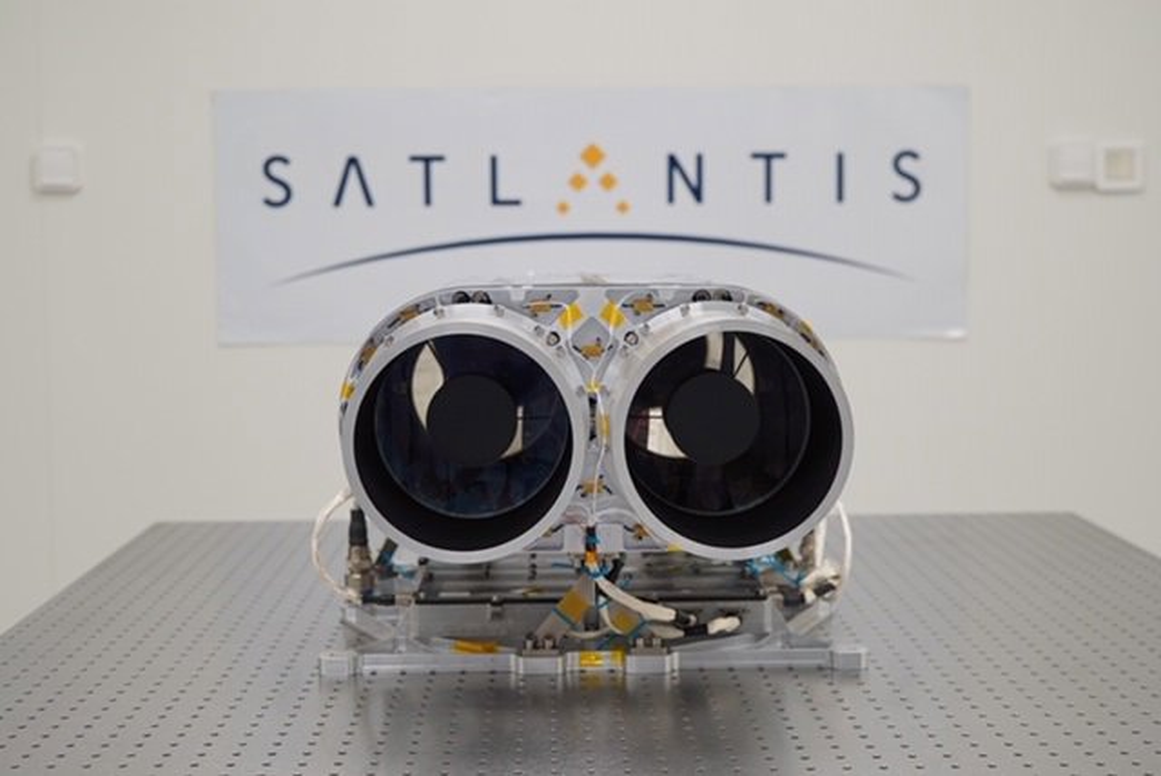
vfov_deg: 27.0
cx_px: 580
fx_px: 1614
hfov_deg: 39.6
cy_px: 388
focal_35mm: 50
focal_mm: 50
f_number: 4.5
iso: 250
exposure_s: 1/60
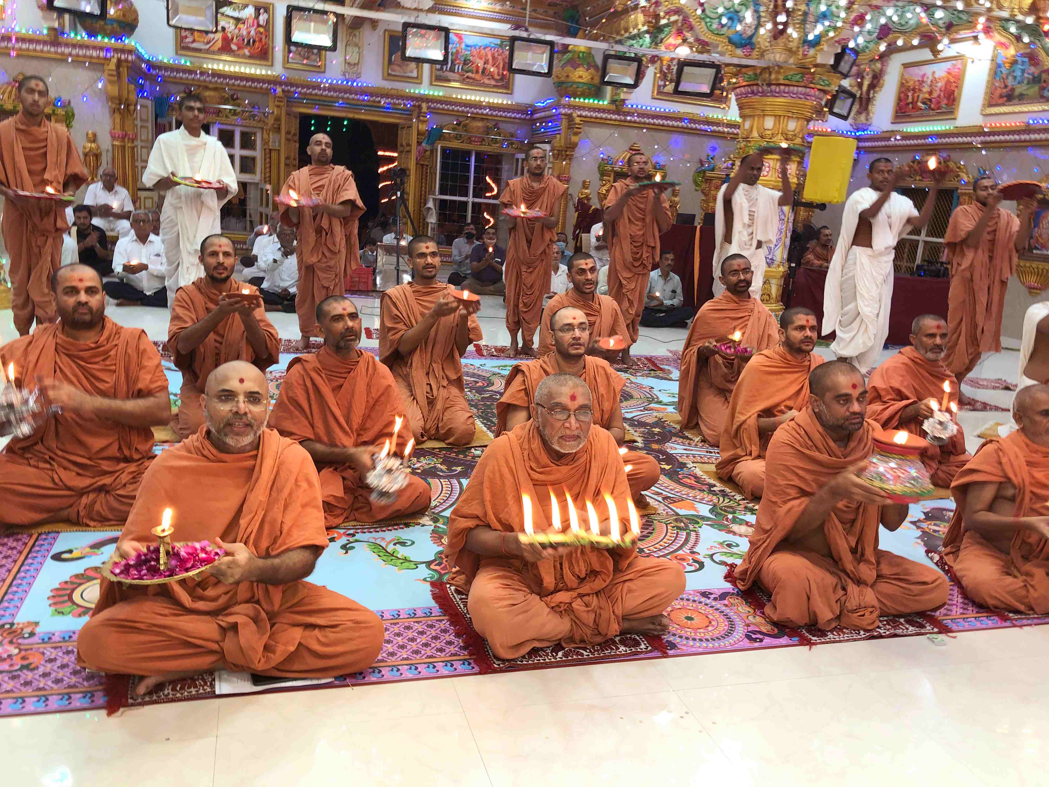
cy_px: 394
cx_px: 524
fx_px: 849
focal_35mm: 28
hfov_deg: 63.4
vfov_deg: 49.7
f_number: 1.8
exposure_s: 1/12
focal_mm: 3.99
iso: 32
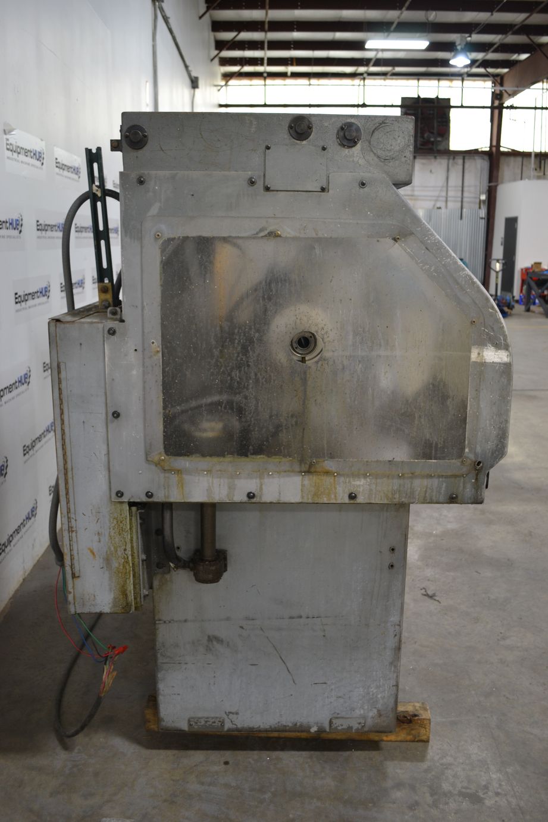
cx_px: 274
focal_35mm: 33
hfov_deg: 40.0
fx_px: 754
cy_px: 411
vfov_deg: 57.2
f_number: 3.8
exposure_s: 1/40
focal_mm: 22
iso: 400
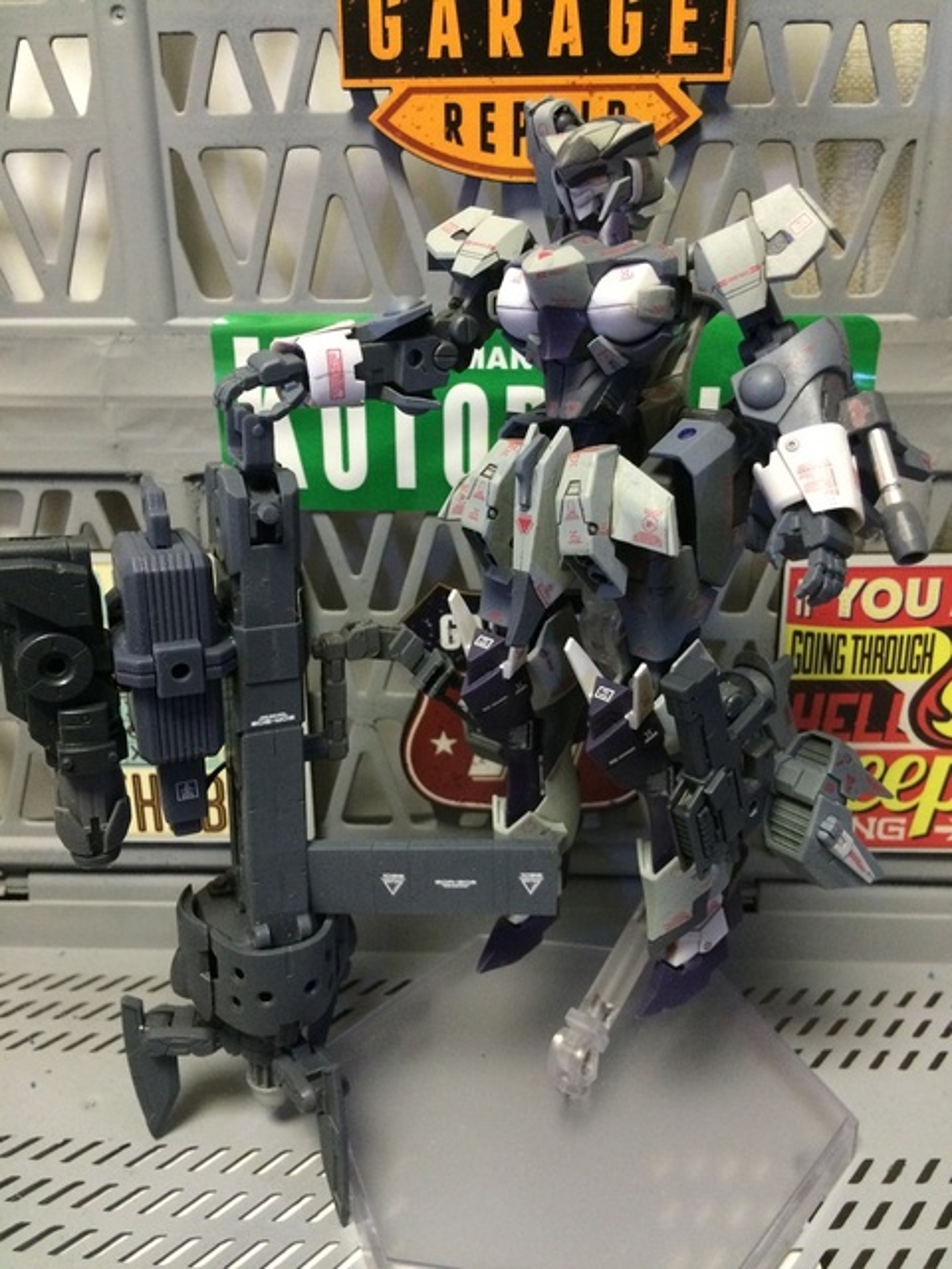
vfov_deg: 61.7
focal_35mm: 29
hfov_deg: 48.2
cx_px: 476
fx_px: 1063
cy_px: 634
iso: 200
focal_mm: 4.15
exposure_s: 1/30
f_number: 2.2
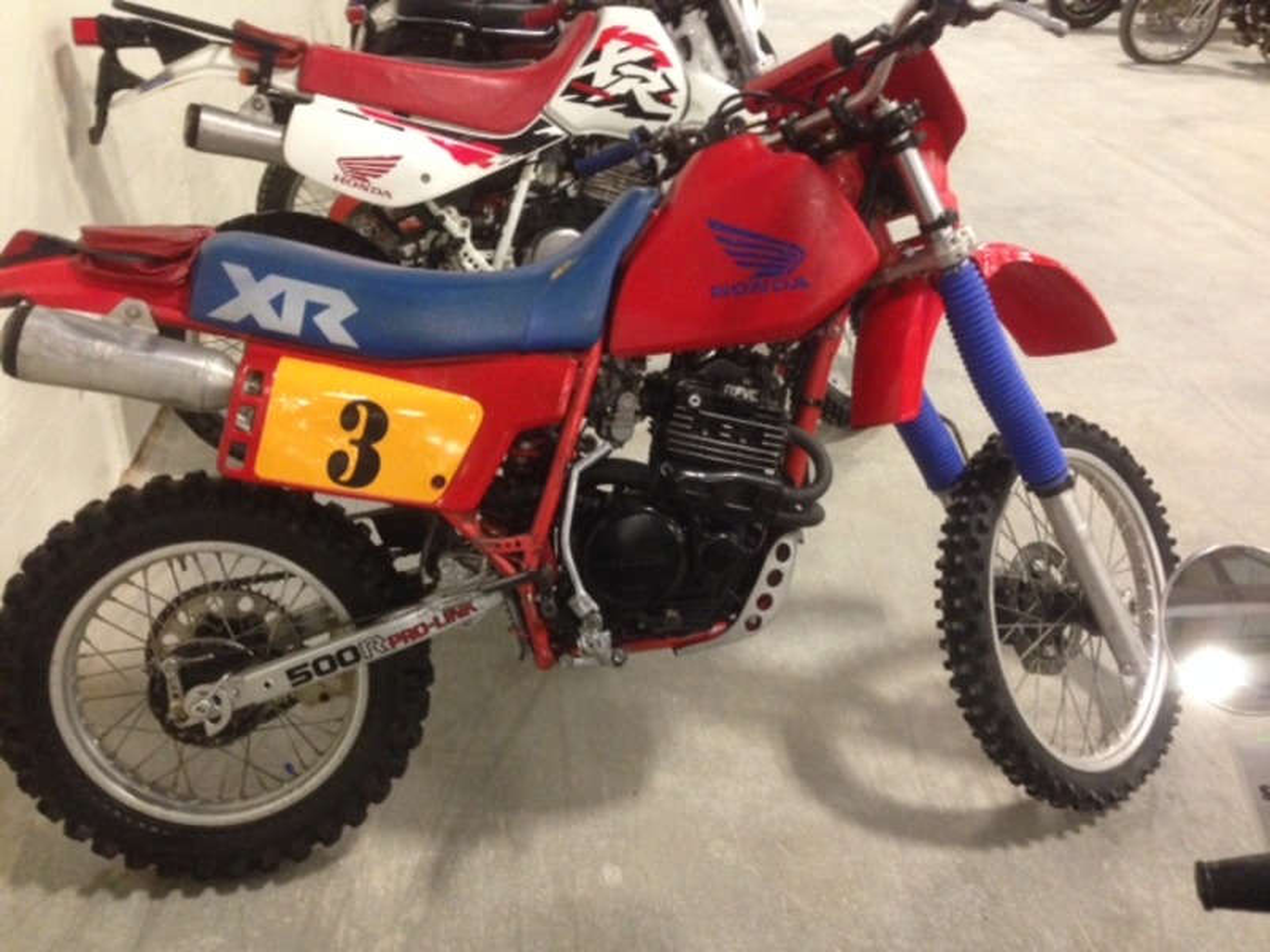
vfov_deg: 42.9
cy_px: 476
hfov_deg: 55.4
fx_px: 1211
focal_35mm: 33
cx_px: 635
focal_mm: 4.12
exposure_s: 1/20
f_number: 2.4
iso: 320
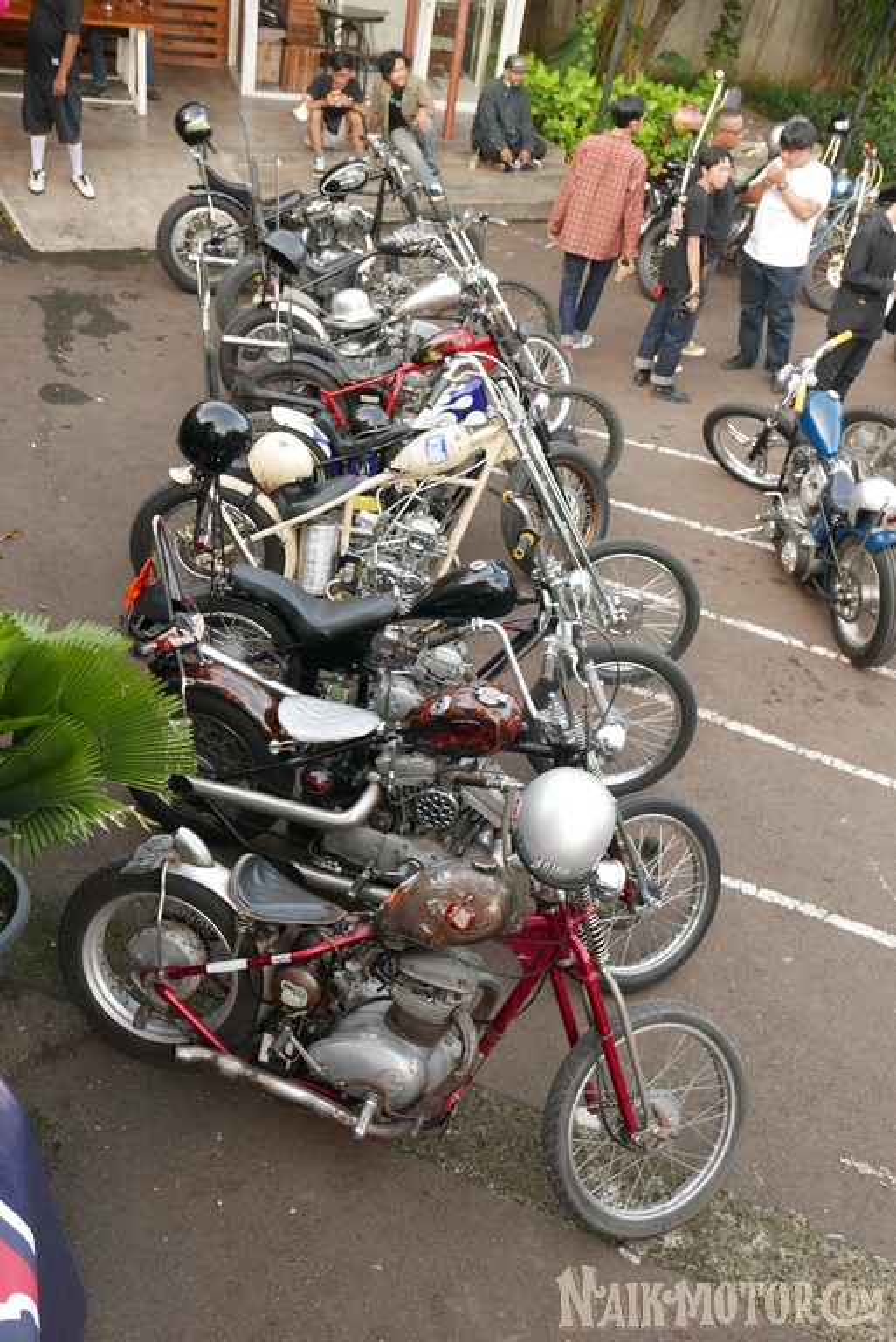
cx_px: 448
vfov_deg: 55.8
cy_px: 671
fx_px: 1268
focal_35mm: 34
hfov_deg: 38.9
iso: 200
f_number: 3.2
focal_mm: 15.4
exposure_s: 1/80
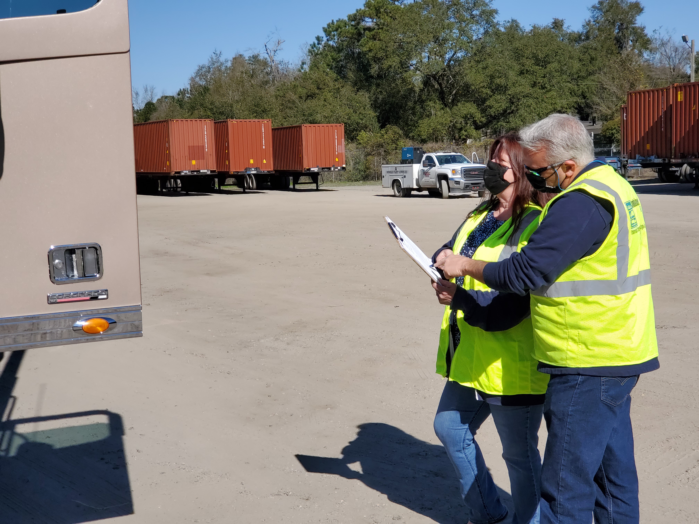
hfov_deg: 36.8
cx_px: 350
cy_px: 262
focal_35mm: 52
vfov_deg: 28.0
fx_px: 1050
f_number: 2.4
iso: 50
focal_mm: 6
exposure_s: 1/1147
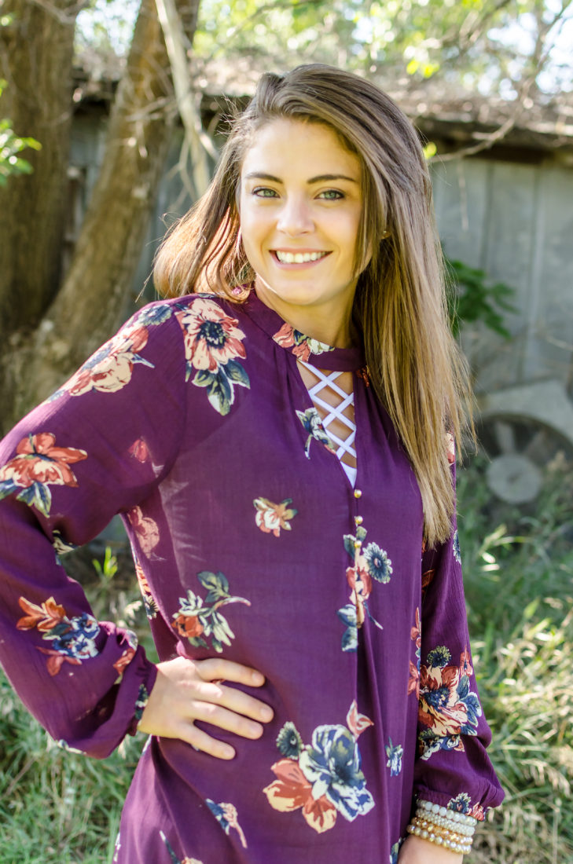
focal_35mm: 52
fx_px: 1259
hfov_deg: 25.6
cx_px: 286
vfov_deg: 37.9
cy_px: 432
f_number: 2.8
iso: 320
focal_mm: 35
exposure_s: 1/500
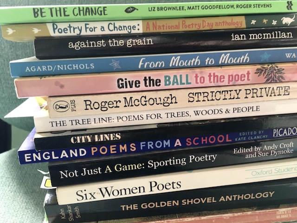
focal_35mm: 29
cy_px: 112
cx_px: 148
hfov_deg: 61.7
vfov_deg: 48.2
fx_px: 249
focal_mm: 4.15
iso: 200
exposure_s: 1/33
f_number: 2.2
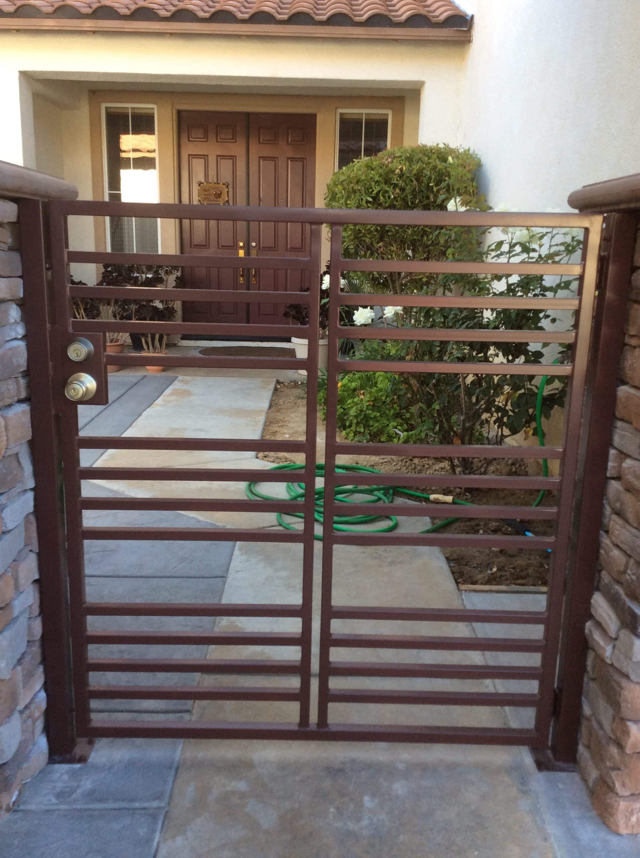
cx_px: 320
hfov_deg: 42.8
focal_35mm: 33
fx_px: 816
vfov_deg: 55.4
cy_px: 429
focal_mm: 3.3
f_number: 2.4
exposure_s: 1/120
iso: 40
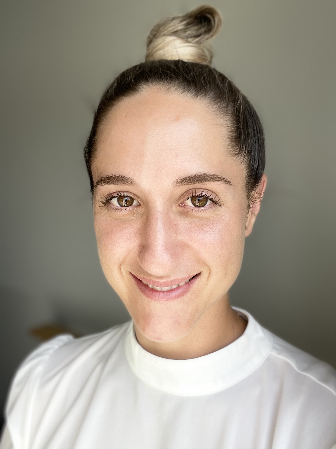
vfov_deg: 60.0
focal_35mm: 30
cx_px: 168
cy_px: 224
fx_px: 388
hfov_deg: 46.8
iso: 25
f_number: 2.2
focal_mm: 2.71
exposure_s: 1/121
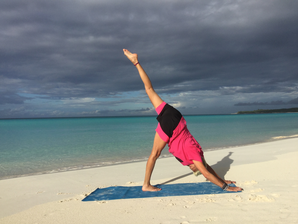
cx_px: 149
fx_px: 267
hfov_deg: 58.4
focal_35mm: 31
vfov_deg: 45.4
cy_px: 112
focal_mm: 3.3
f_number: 2.4
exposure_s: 1/2717
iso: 25
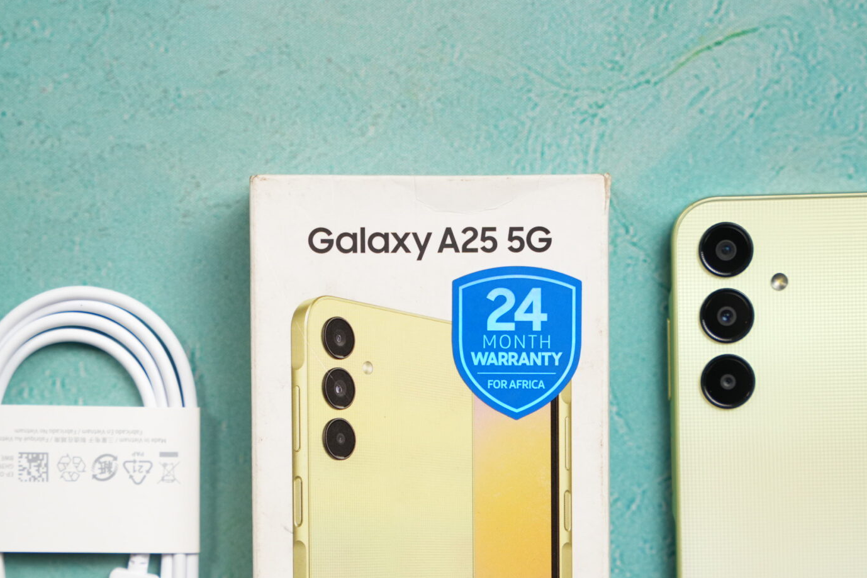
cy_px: 500
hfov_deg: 15.8
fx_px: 3131
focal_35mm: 130
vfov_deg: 10.5
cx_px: 471
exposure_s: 1/125
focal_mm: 70
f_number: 3.5
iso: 640
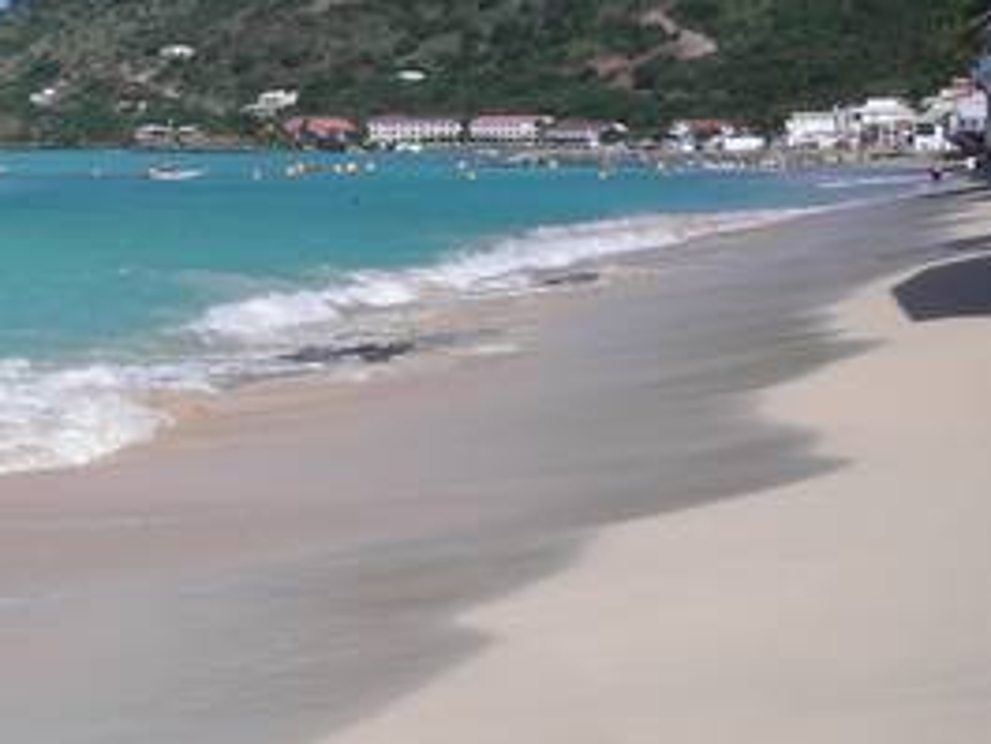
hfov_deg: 22.2
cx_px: 105
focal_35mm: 86
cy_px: 123
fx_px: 2463
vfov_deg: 17.0
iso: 50
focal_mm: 6.3
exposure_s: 1/385
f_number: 6.4
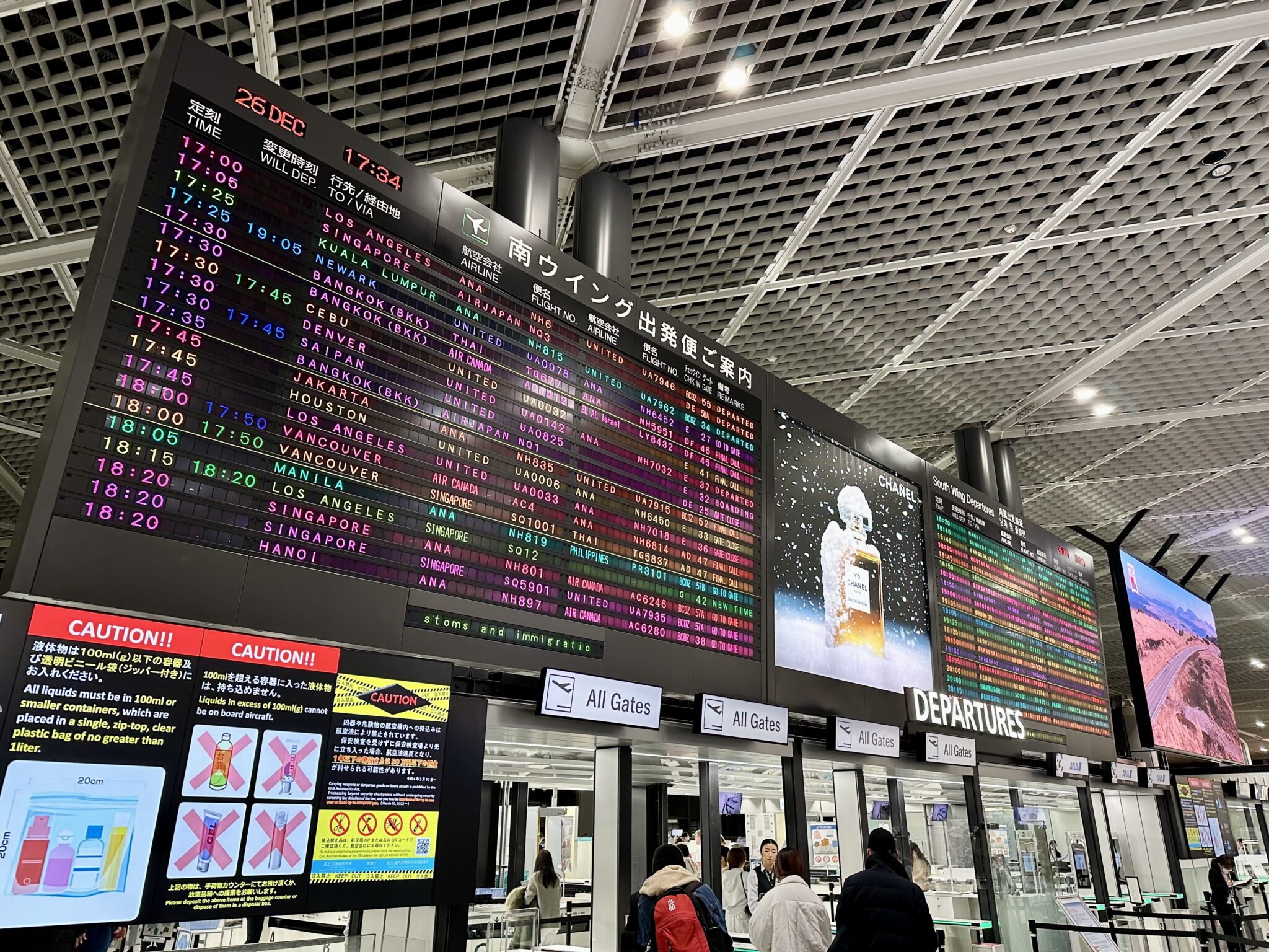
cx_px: 634
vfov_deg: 56.8
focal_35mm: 24
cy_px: 476
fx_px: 880
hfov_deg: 71.6
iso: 160
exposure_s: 1/50
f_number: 1.78
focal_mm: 6.86
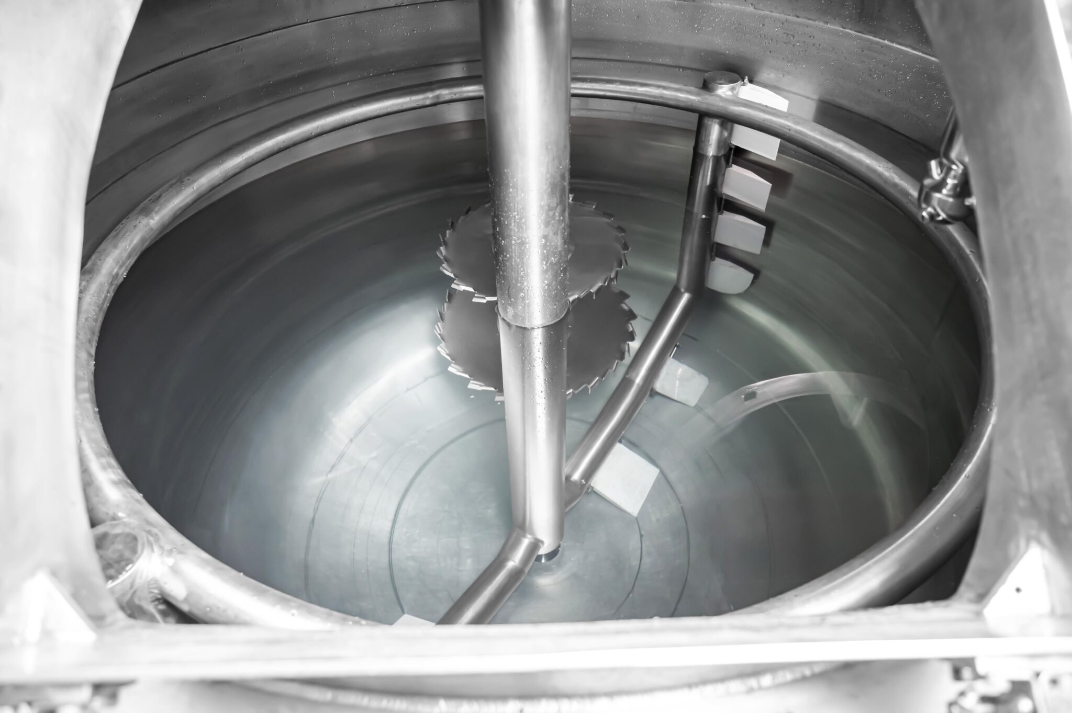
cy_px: 356
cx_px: 536
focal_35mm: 24
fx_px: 714
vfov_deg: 53.1
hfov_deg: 73.8
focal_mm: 24
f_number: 4
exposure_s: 1/60
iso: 3200
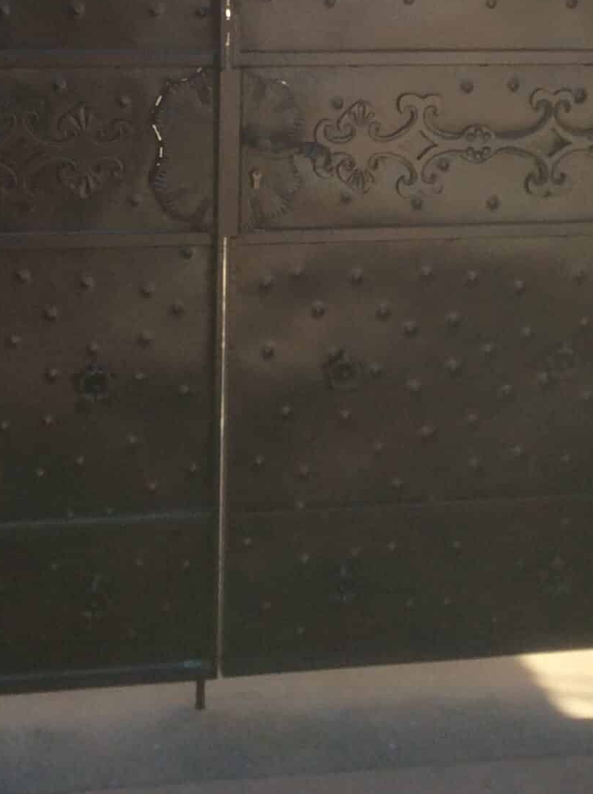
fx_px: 1764
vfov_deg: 24.7
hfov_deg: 19.1
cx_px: 233
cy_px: 84
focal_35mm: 77
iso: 32
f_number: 2.4
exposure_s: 1/484
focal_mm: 3.3
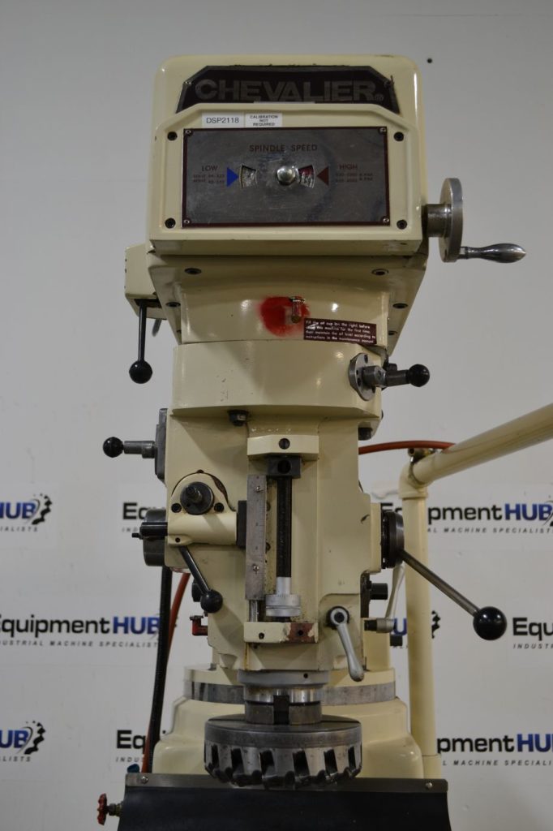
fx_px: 899
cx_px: 276
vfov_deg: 49.6
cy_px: 416
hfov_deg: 34.2
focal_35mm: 39
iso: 400
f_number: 4.2
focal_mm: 26
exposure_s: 1/50
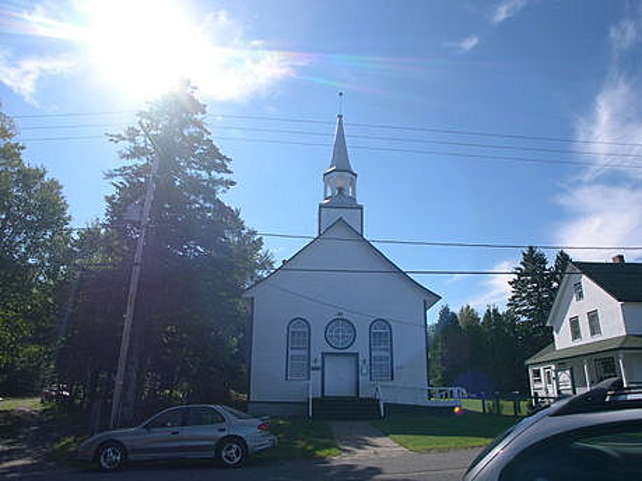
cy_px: 240
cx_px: 321
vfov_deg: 37.7
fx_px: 705
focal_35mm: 38
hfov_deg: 49.0
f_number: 7.6
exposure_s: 1/242
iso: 100
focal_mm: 8
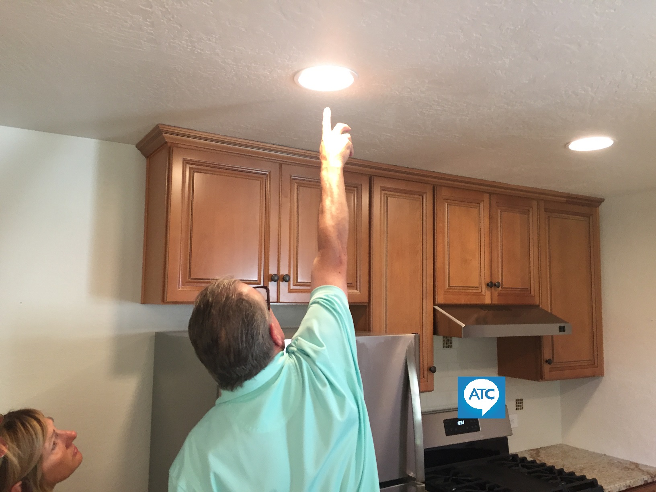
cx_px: 328
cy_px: 246
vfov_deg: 48.2
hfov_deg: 61.7
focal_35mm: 29
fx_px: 550
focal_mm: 4.15
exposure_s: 1/30
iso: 100
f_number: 2.2
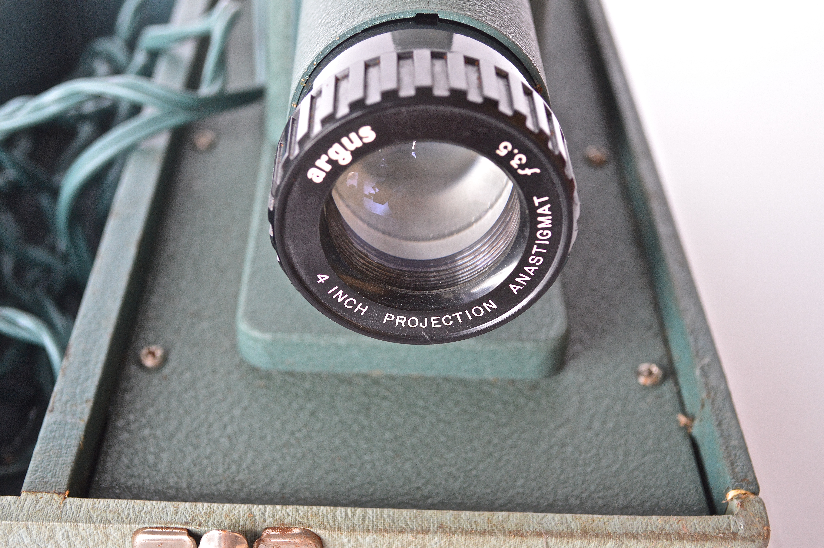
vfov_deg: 26.4
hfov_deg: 38.9
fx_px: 1166
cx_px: 412
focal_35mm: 51
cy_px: 274
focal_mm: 34
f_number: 5
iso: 900
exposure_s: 1/60
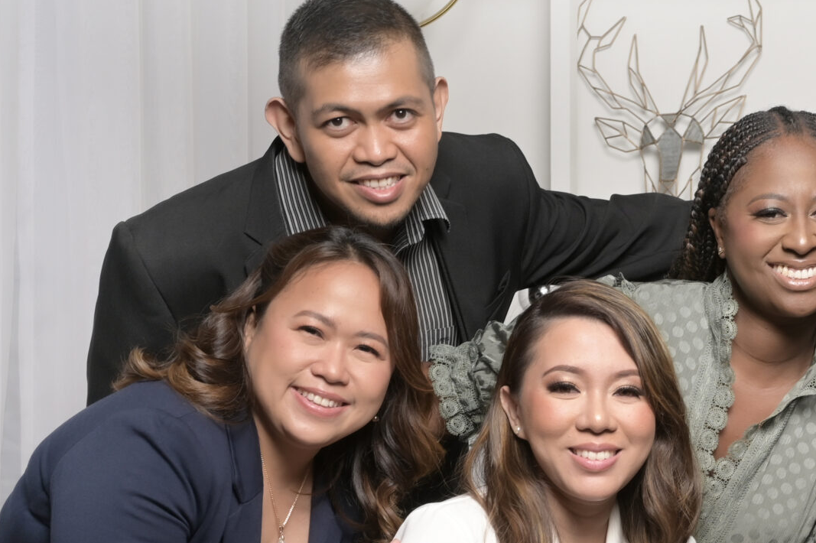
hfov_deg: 23.1
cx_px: 842
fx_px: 1903
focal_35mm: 84
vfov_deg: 15.9
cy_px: 557
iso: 160
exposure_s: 1/60
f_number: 7.1
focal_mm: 35
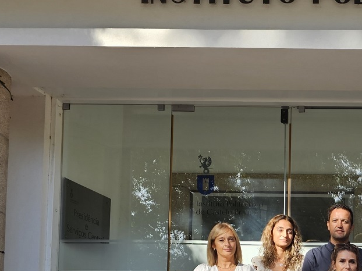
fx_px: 742
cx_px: 475
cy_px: 333
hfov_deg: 24.0
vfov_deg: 19.4
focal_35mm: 71
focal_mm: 6.3
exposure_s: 1/180
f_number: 1.7
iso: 16
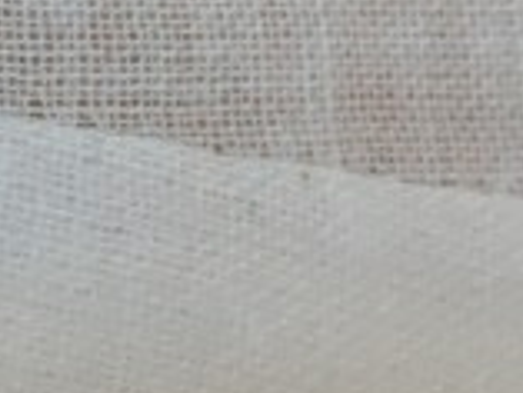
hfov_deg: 9.9
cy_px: 483
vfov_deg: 7.4
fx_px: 3009
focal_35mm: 199
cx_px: 193
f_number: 2.2
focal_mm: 4.15
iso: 32
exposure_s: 1/33
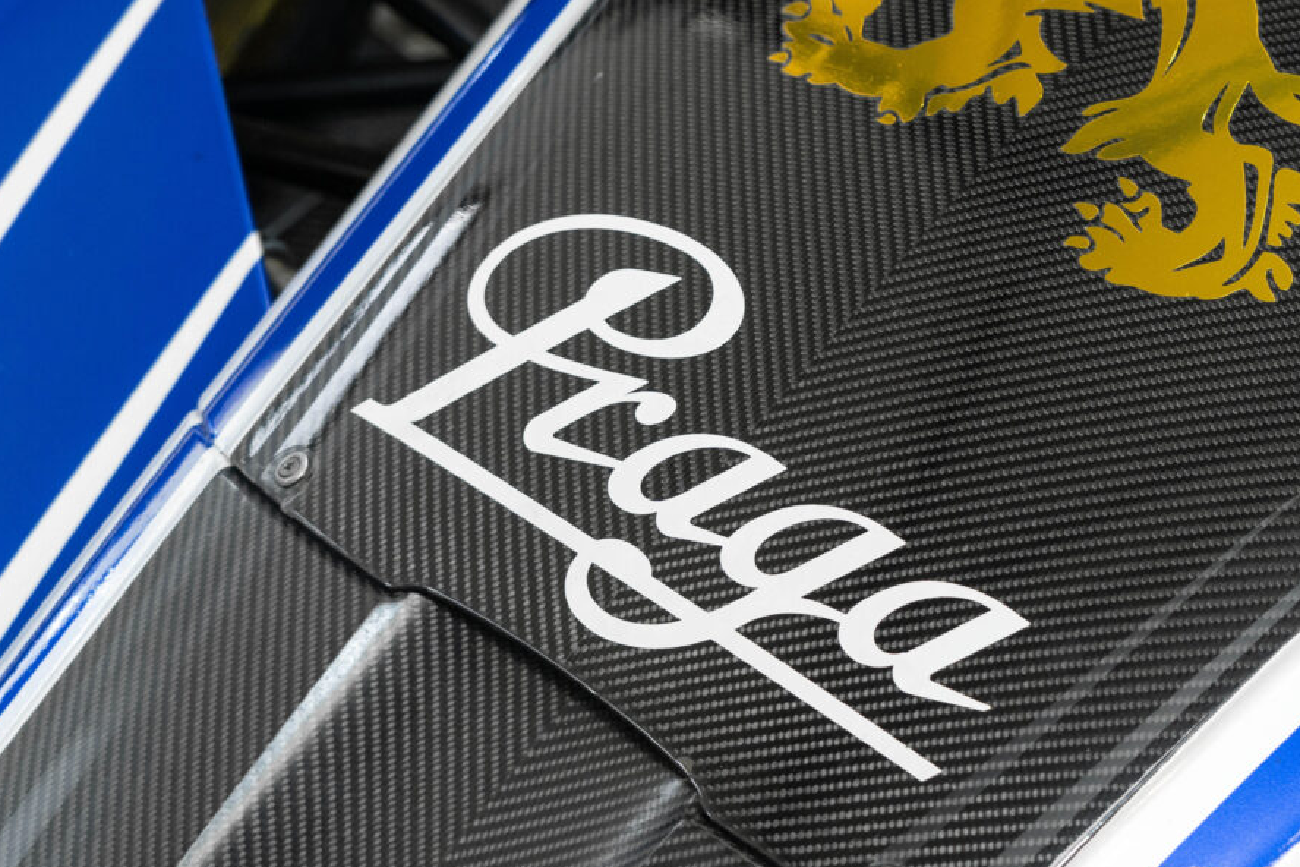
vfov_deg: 13.4
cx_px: 1035
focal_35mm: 102
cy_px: 209
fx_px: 3683
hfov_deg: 19.8
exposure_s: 1/60
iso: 800
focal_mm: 59
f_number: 4
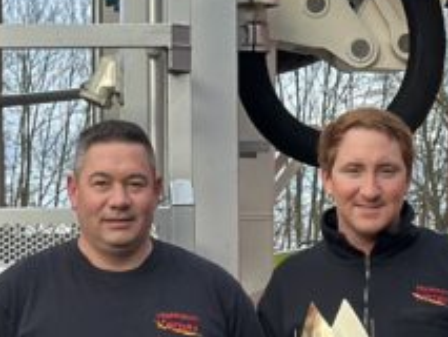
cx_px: -46
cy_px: 238
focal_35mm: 231
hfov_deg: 8.5
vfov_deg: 6.4
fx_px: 2991
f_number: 1.78
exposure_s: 1/503
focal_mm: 6.86
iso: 80
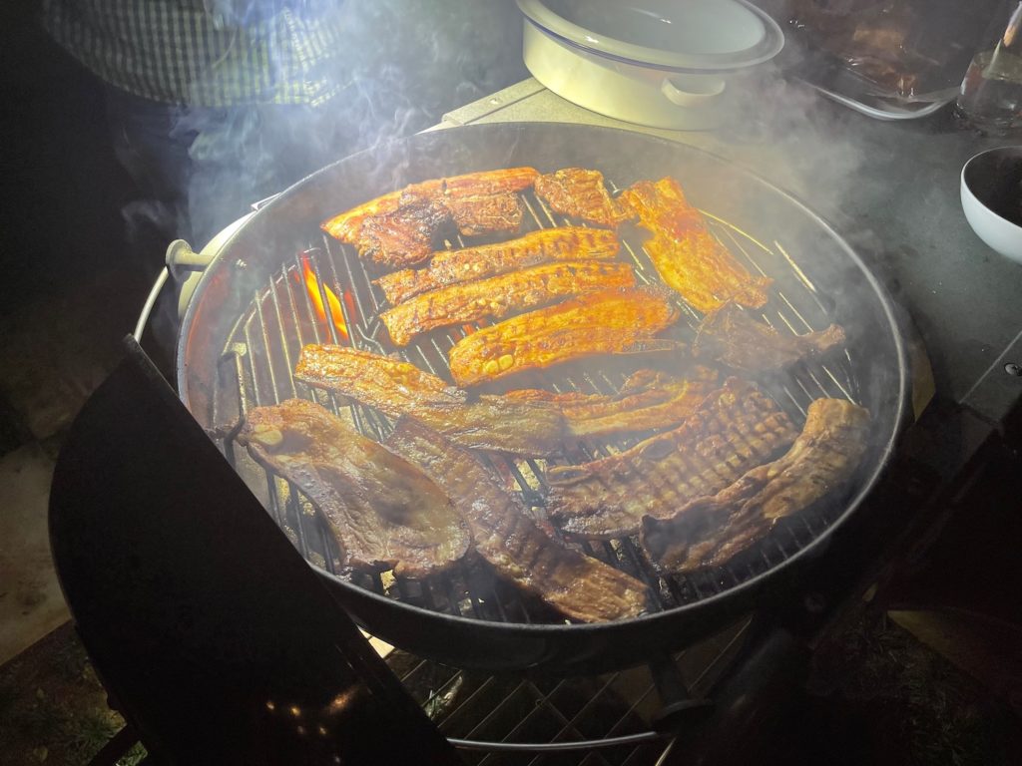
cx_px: 511
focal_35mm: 26
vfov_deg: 53.1
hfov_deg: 67.3
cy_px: 383
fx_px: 768
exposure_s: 1/100
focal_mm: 5.1
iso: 100
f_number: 1.6
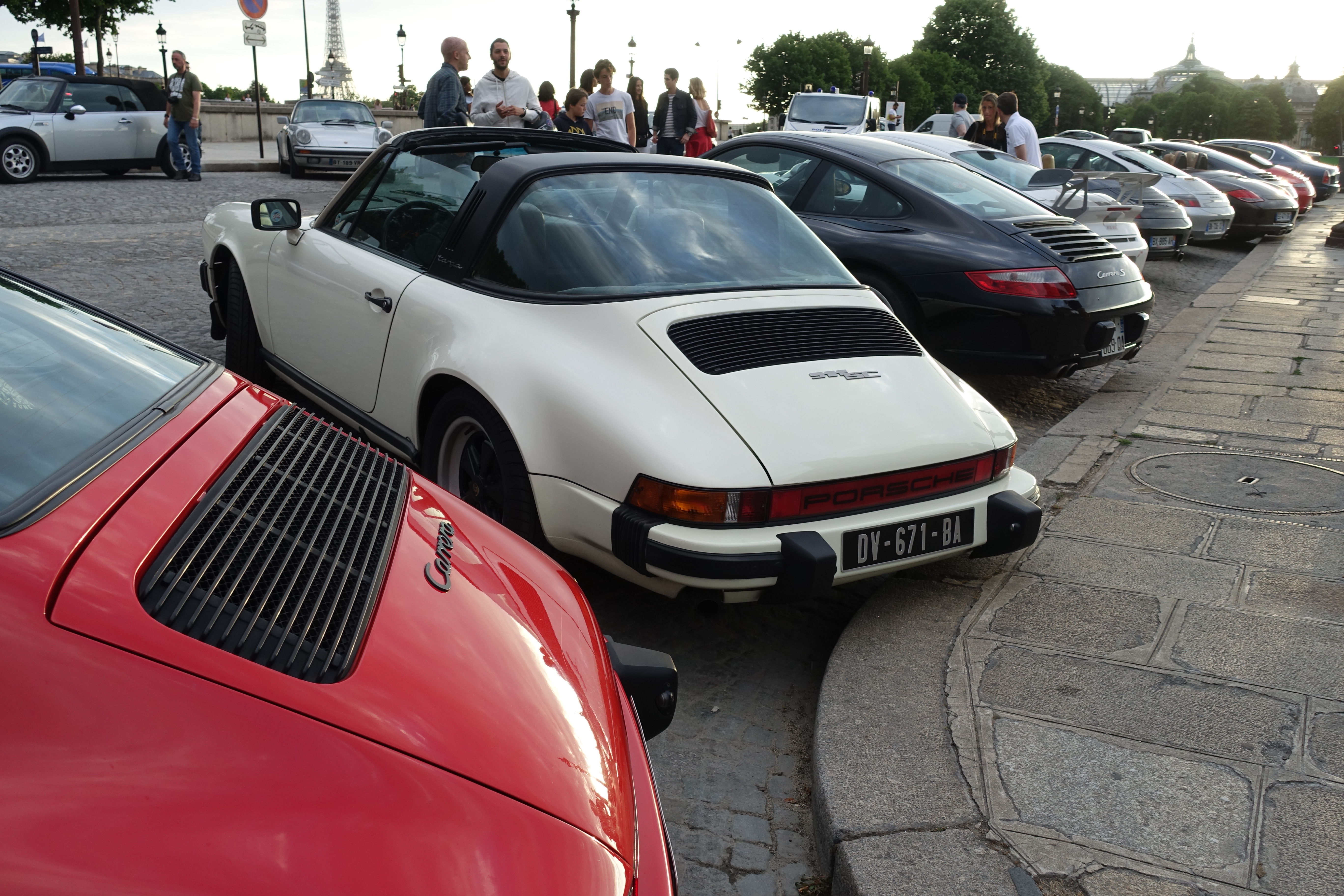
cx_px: 672
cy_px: 448
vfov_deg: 42.3
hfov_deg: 60.3
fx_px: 1157
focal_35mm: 31
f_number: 4
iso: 160
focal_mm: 11.45
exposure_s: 1/125
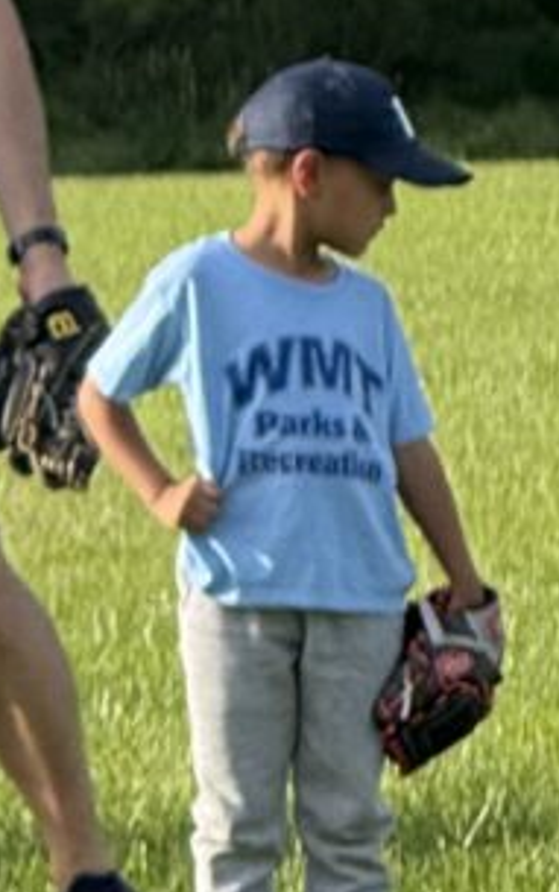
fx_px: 15603
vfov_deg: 3.3
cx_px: -907
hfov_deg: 2.0
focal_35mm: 641
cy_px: 629
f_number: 2.8
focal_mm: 15.66
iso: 64
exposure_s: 1/453
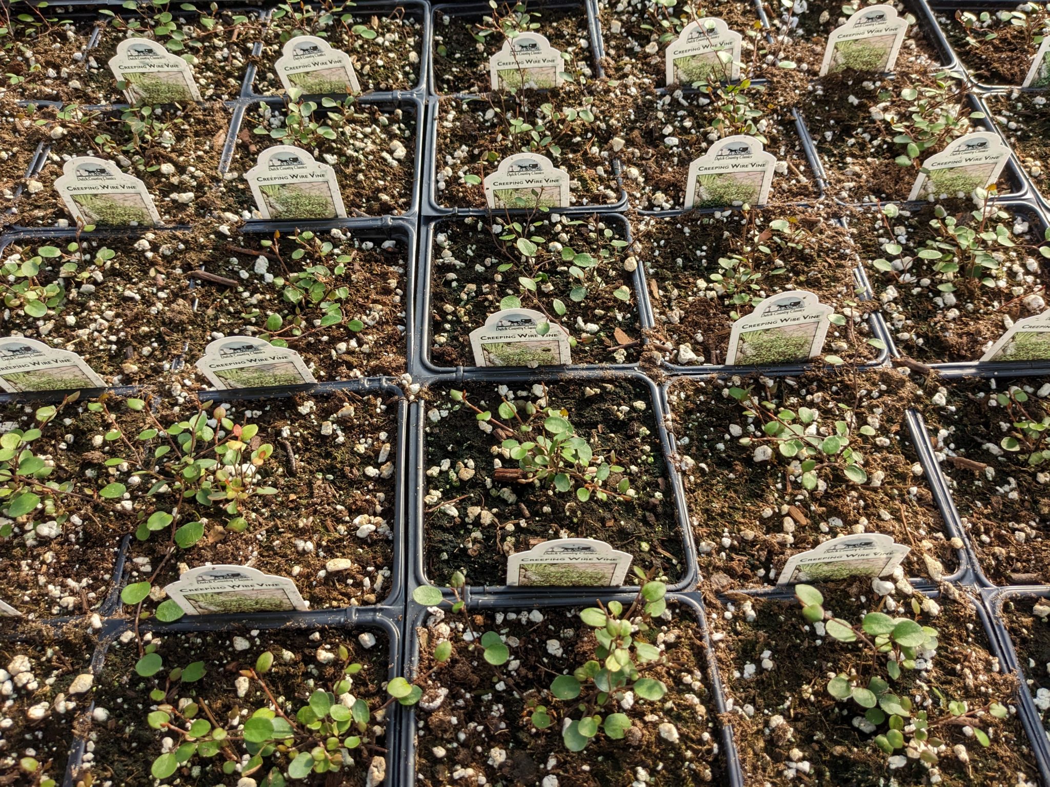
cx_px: 525
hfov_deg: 65.3
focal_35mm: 27
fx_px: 819
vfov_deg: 51.4
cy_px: 394
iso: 52
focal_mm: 4.38
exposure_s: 1/1232
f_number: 1.73
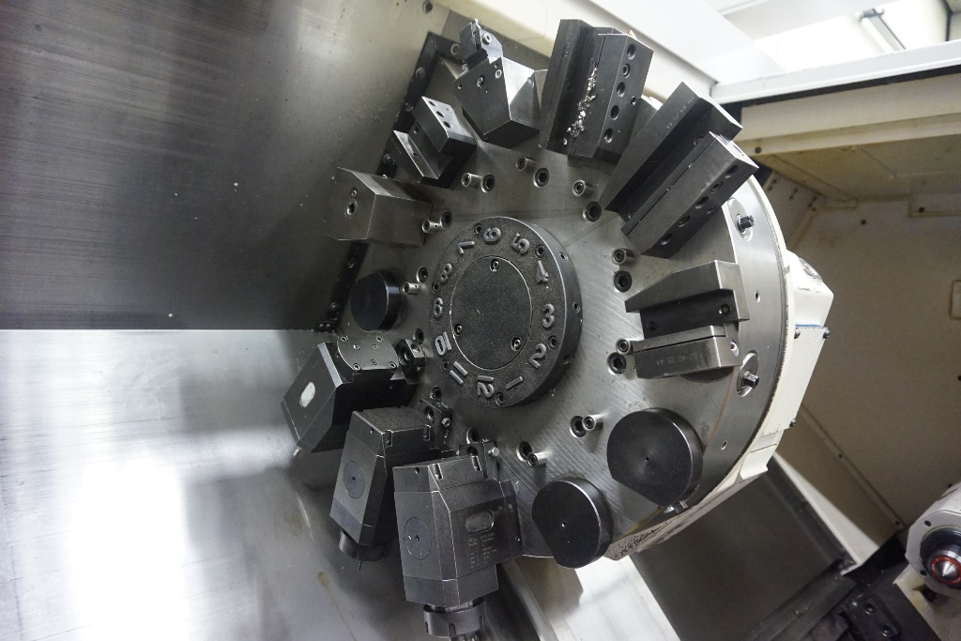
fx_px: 641
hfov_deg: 73.7
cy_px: 320
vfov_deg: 53.1
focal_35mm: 24
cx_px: 480
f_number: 3.5
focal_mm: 16
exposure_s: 1/25
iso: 3200
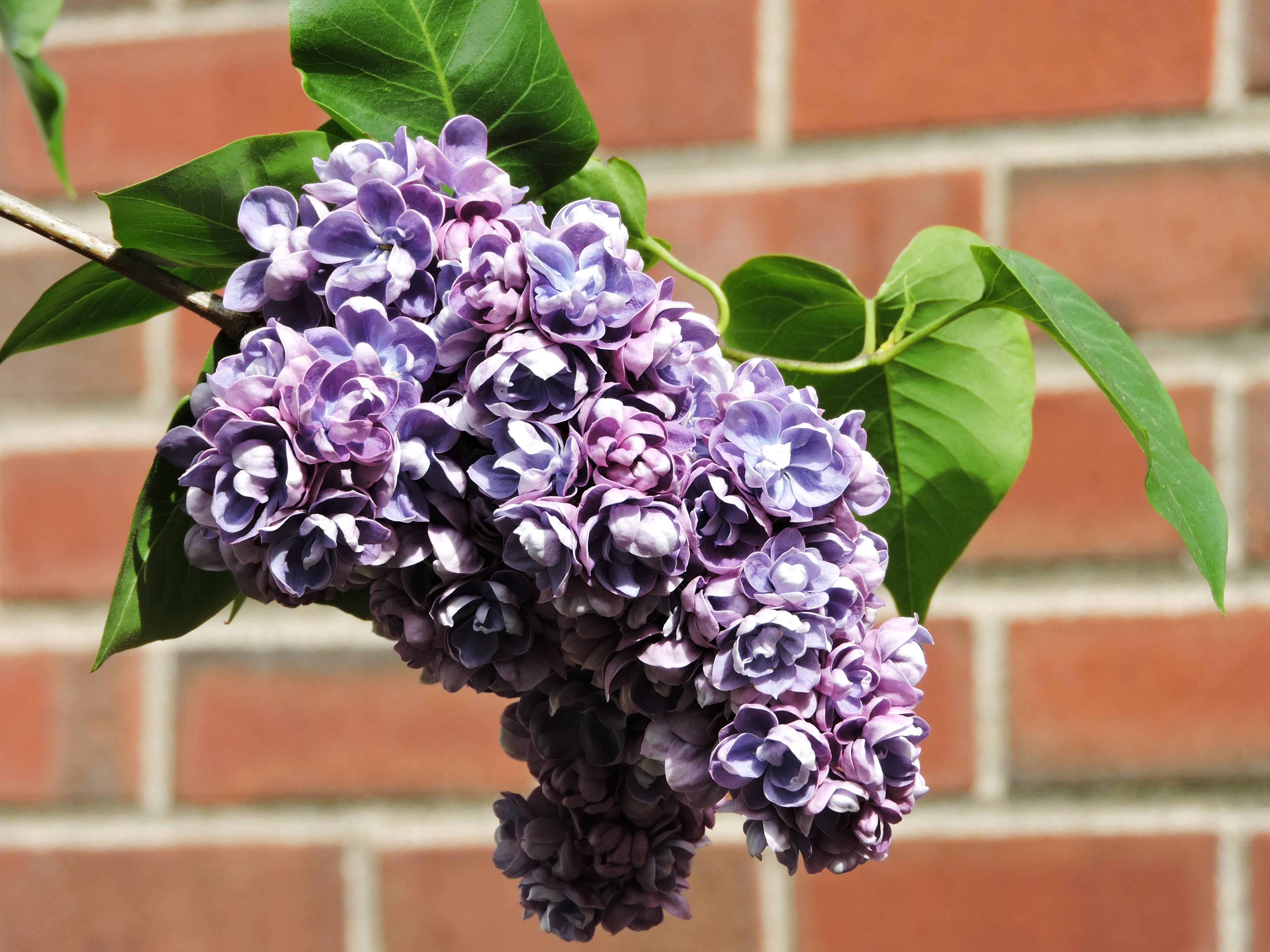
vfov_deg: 5.0
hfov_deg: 6.6
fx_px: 11006
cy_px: 476
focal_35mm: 300
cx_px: 635
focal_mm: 53.7
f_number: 5.5
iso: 100
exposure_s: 1/160
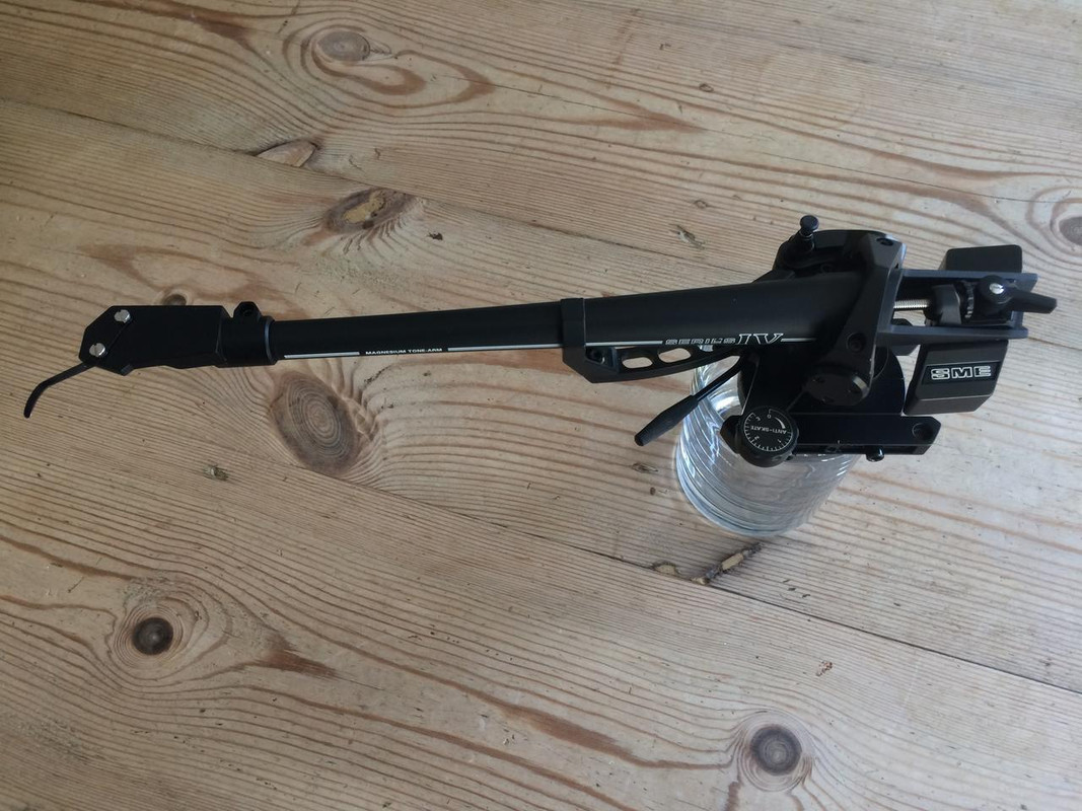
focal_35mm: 29
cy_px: 406
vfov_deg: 48.2
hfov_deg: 61.7
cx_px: 541
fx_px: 906
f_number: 2.2
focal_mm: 4.15
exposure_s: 1/33
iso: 50
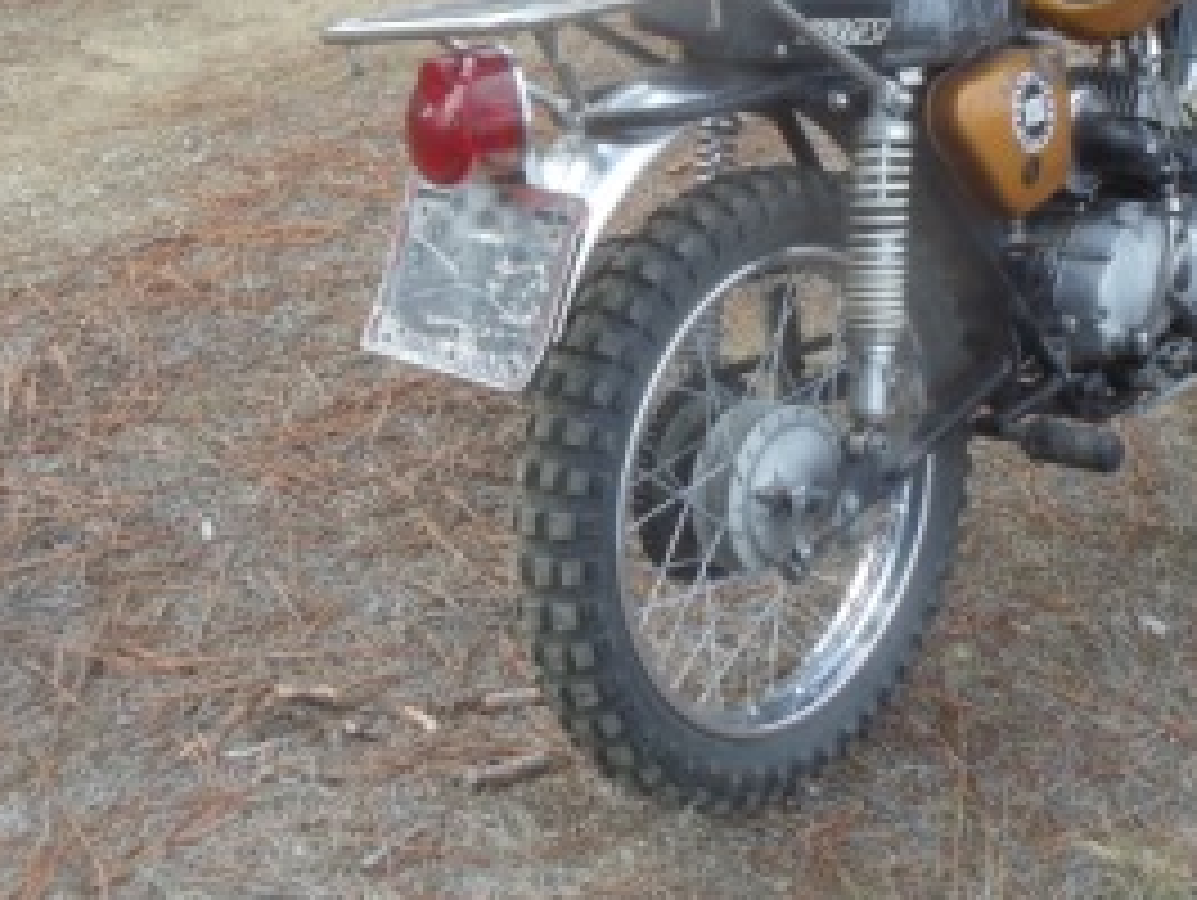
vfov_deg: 19.7
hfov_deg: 26.3
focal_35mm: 74
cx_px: 706
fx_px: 2561
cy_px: 162
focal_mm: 6
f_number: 3.5
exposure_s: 1/100
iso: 100
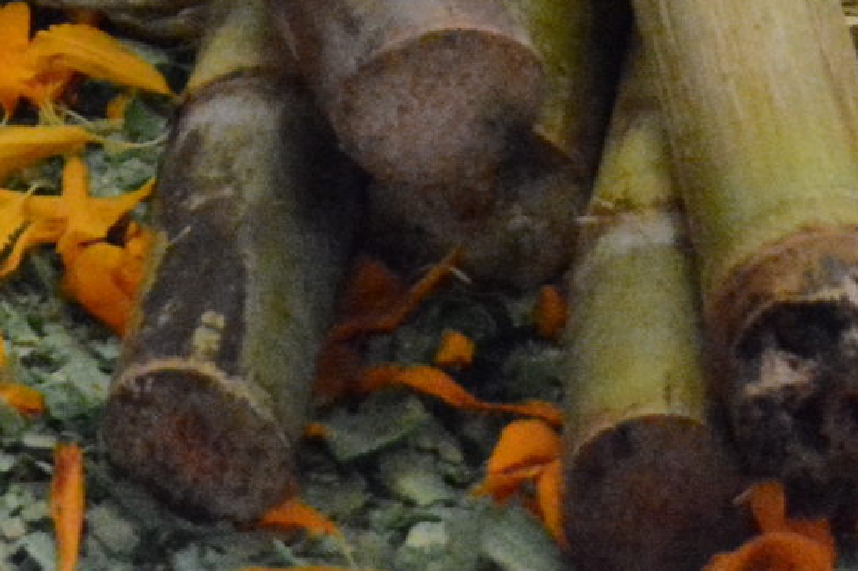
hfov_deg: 7.3
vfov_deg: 4.8
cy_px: -667
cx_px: 176
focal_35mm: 281
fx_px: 6693
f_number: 5.6
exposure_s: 1/125
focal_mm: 40
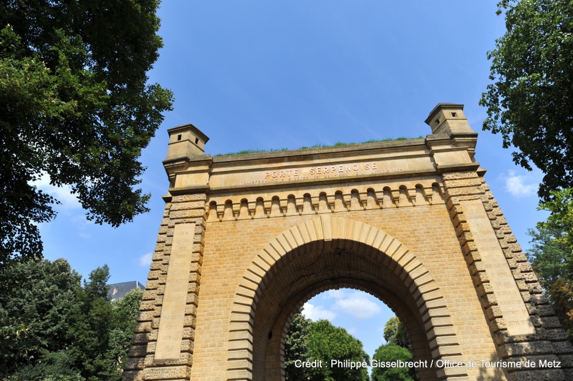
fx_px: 334
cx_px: 286
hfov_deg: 81.2
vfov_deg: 59.4
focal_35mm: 21
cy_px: 190
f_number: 5.6
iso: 500
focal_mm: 21
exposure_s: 1/3200
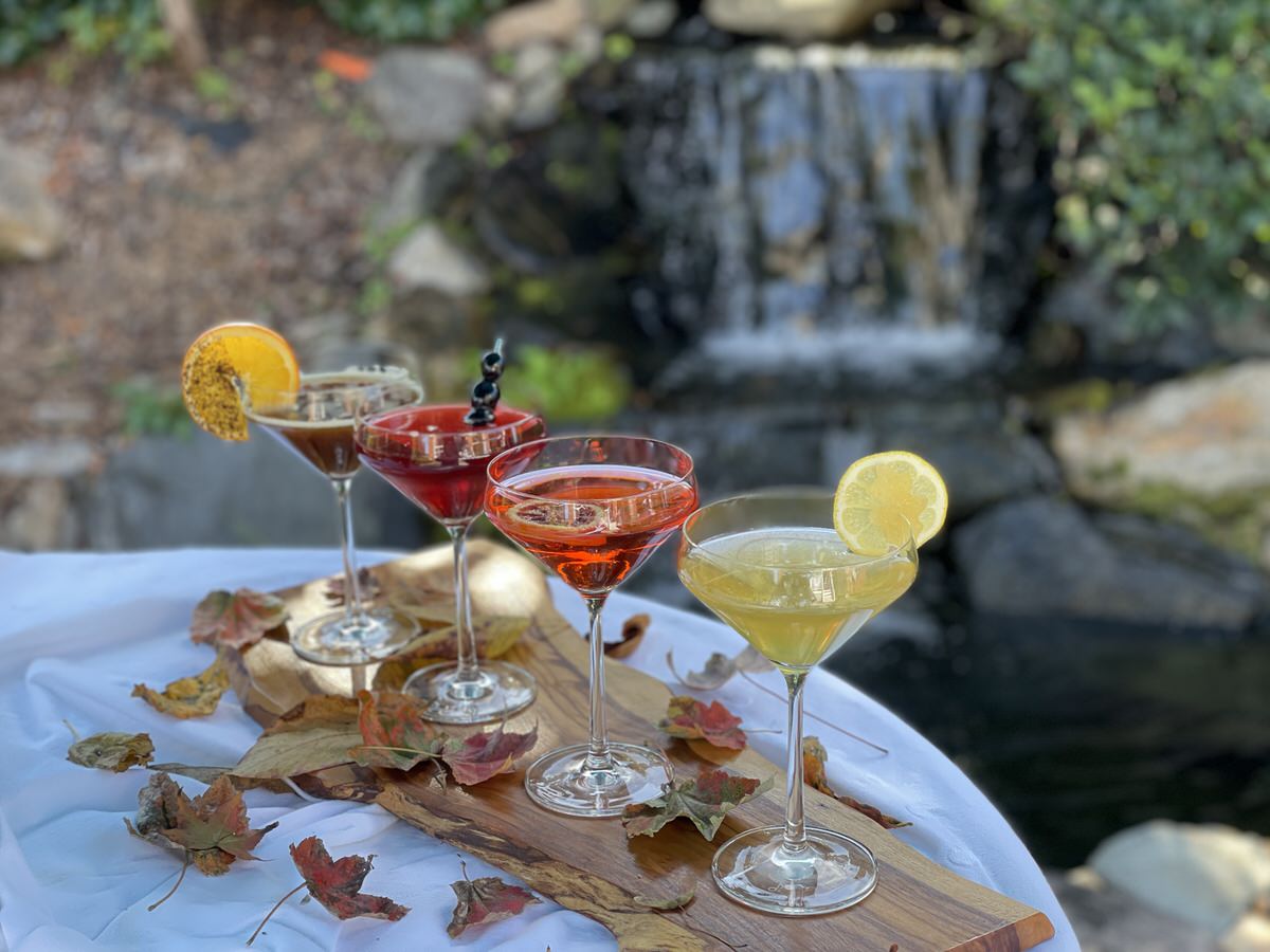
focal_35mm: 52
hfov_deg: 36.8
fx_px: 1908
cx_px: 635
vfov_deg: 28.0
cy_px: 476
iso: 32
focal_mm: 6
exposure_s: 1/122
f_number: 2
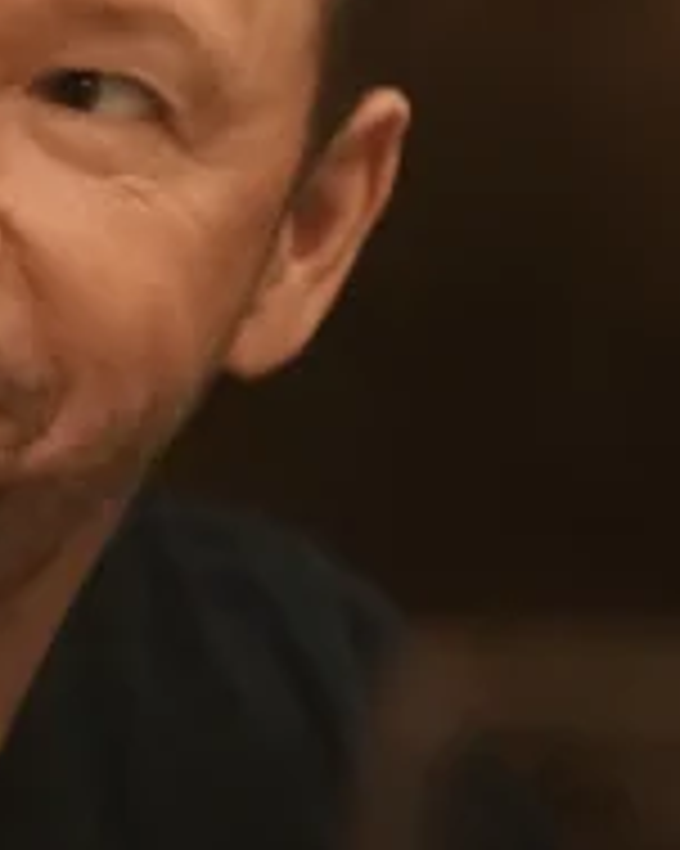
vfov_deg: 2.9
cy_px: 528
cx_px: -878
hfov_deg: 2.3
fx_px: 16768
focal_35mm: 666
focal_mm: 156
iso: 4000
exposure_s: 1/80
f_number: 2.8
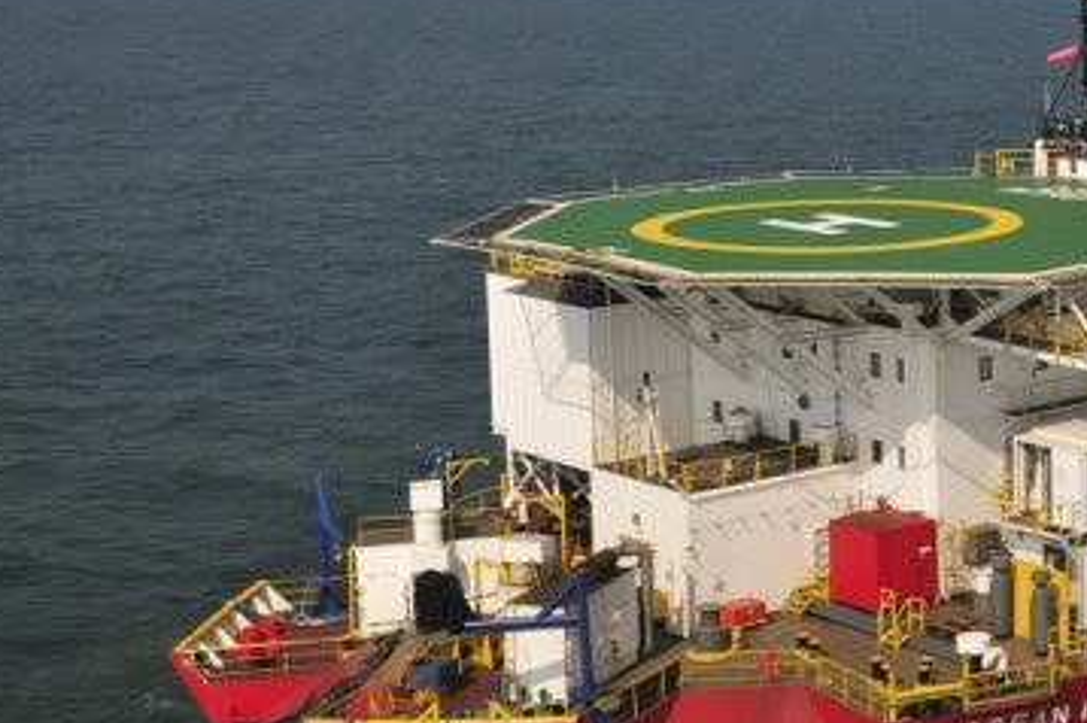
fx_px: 2326
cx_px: 1193
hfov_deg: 24.5
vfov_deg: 17.6
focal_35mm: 77
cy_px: 229
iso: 200
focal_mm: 23
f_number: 5.6
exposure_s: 1/1600
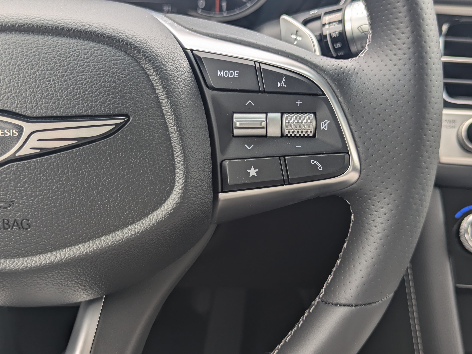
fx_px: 654
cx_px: 236
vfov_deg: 30.3
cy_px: 177
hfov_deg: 39.7
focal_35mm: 48
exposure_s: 1/228
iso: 41
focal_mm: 6.81
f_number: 1.85
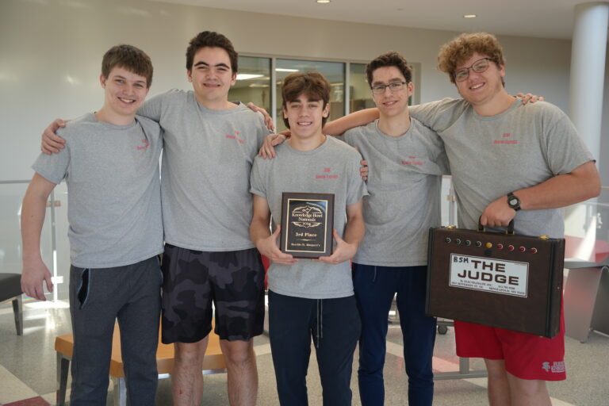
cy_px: 203
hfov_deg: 46.4
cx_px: 304
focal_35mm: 42
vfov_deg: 31.9
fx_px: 710
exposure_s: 1/160
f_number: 4
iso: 320
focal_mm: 42
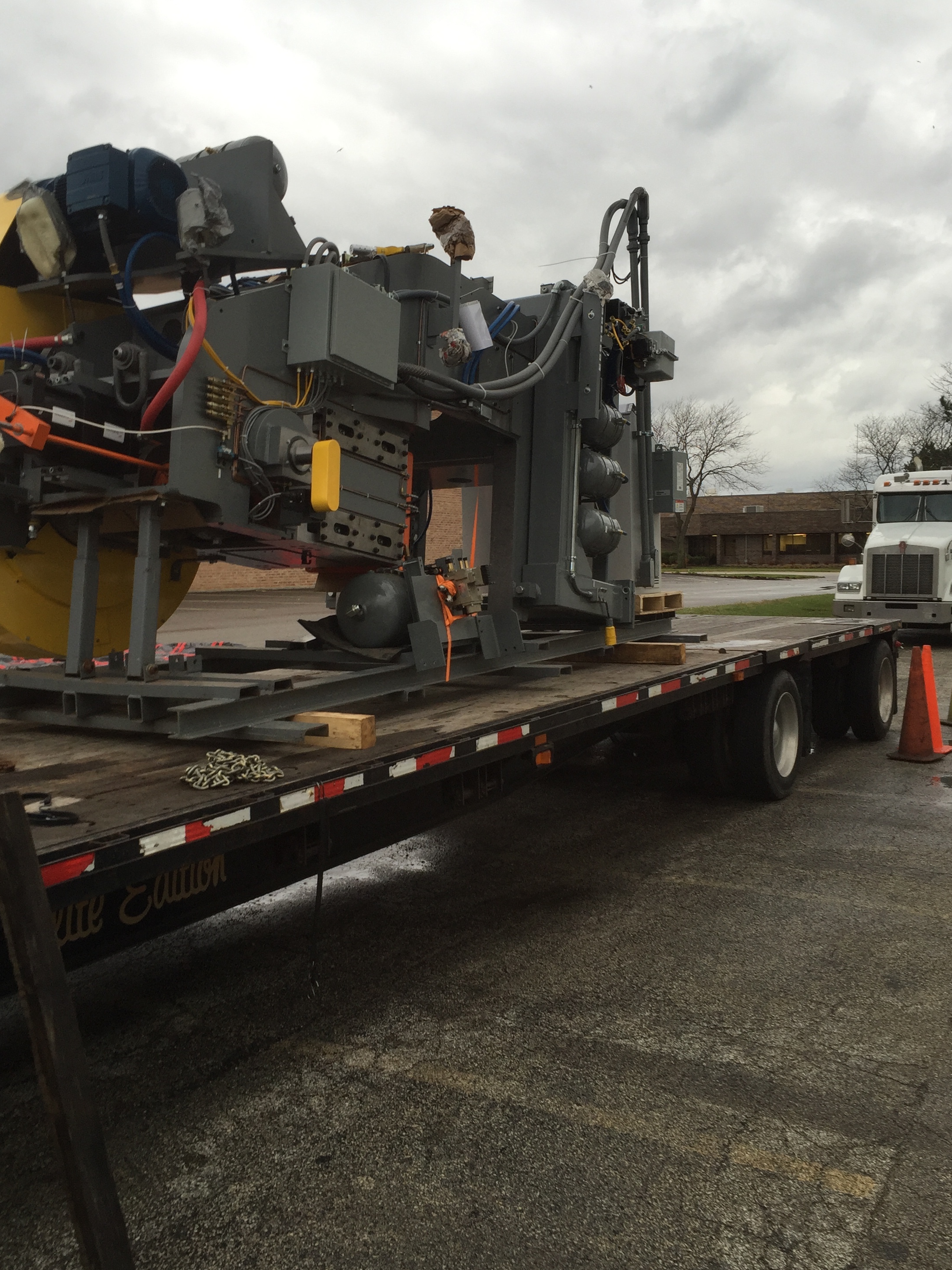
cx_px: 419
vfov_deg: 55.3
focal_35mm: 33
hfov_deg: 42.9
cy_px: 614
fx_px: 1210
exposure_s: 1/60
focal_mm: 4.15
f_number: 2.2
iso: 32
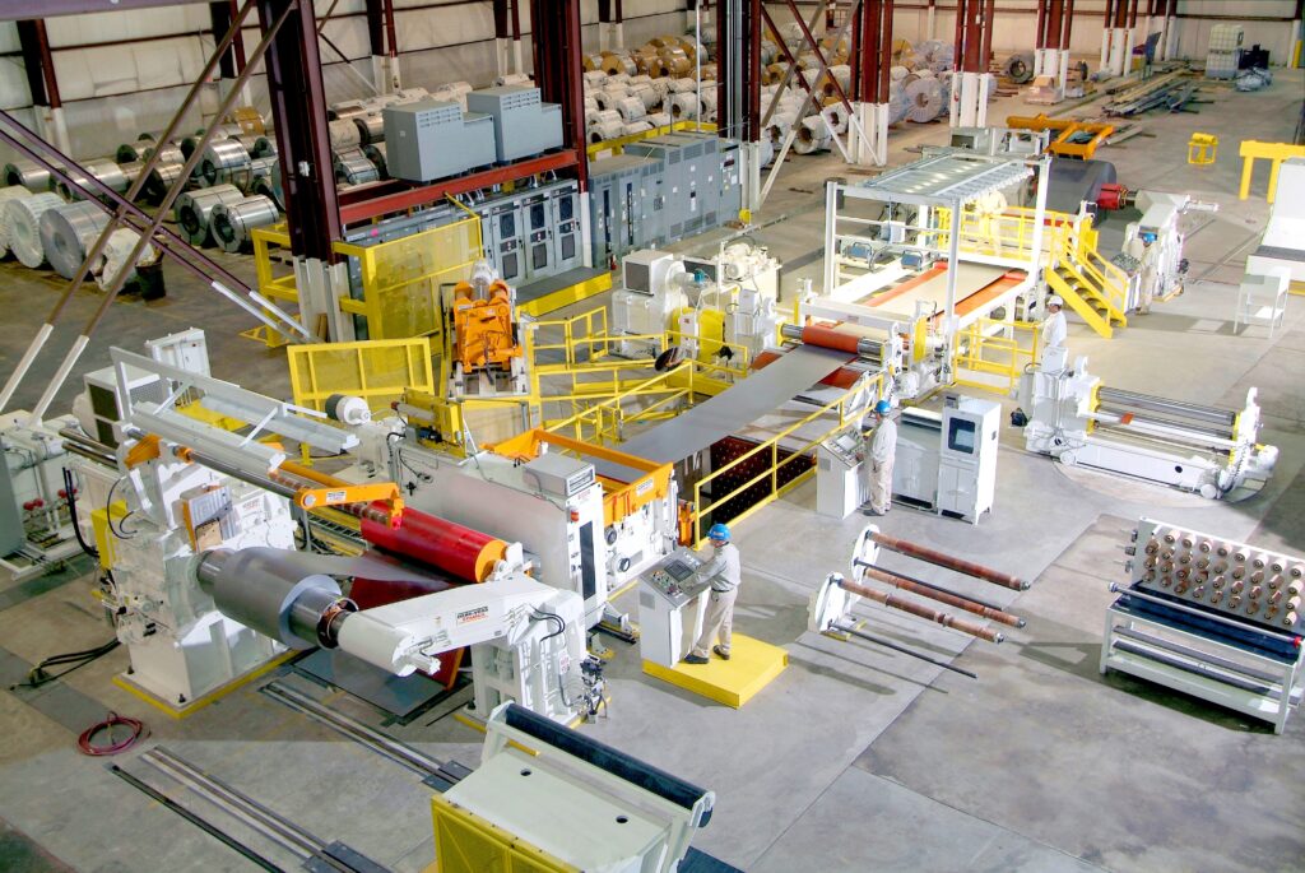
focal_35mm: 36
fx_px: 1306
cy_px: 436
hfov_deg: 53.1
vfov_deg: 37.0
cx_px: 652
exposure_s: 1/8
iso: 100
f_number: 6.7
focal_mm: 24
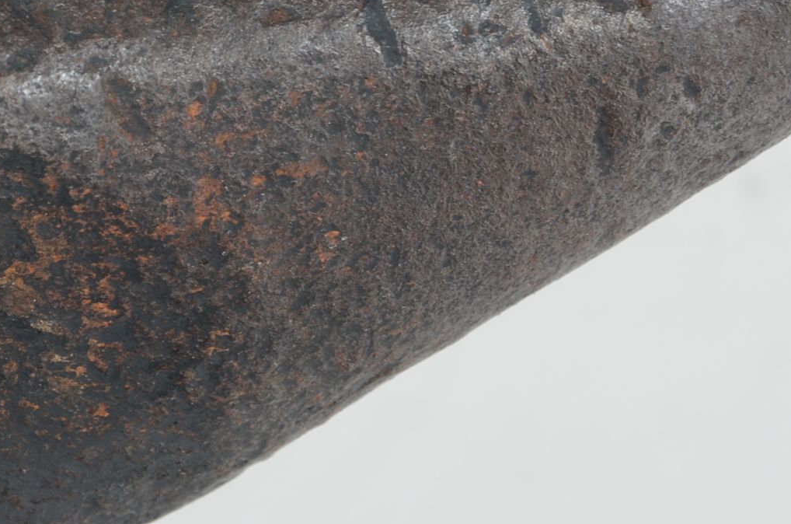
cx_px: 217
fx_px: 8358
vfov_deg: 3.6
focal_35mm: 381
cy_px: 17
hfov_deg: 5.4
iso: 200
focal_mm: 105
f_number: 9
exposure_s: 1/80
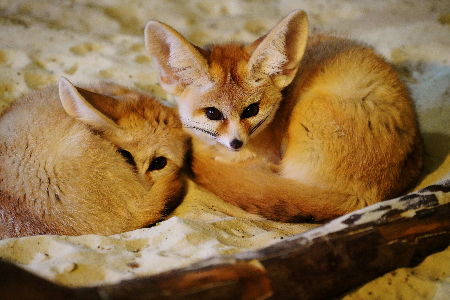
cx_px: 225
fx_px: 3750
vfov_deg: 4.6
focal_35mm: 300
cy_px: 150
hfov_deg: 6.9
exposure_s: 1/250
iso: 12800
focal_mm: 300
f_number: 5.6
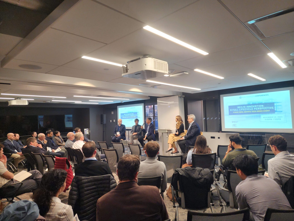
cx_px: 147
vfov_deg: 58.9
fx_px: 195
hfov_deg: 73.9
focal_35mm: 23
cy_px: 110
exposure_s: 1/120
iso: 250
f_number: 1.8
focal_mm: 6.4
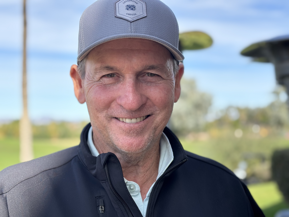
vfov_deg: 28.0
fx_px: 434
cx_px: 144
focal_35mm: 52
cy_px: 108
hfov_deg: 36.8
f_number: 1.6
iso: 32
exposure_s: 1/611
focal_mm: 5.96
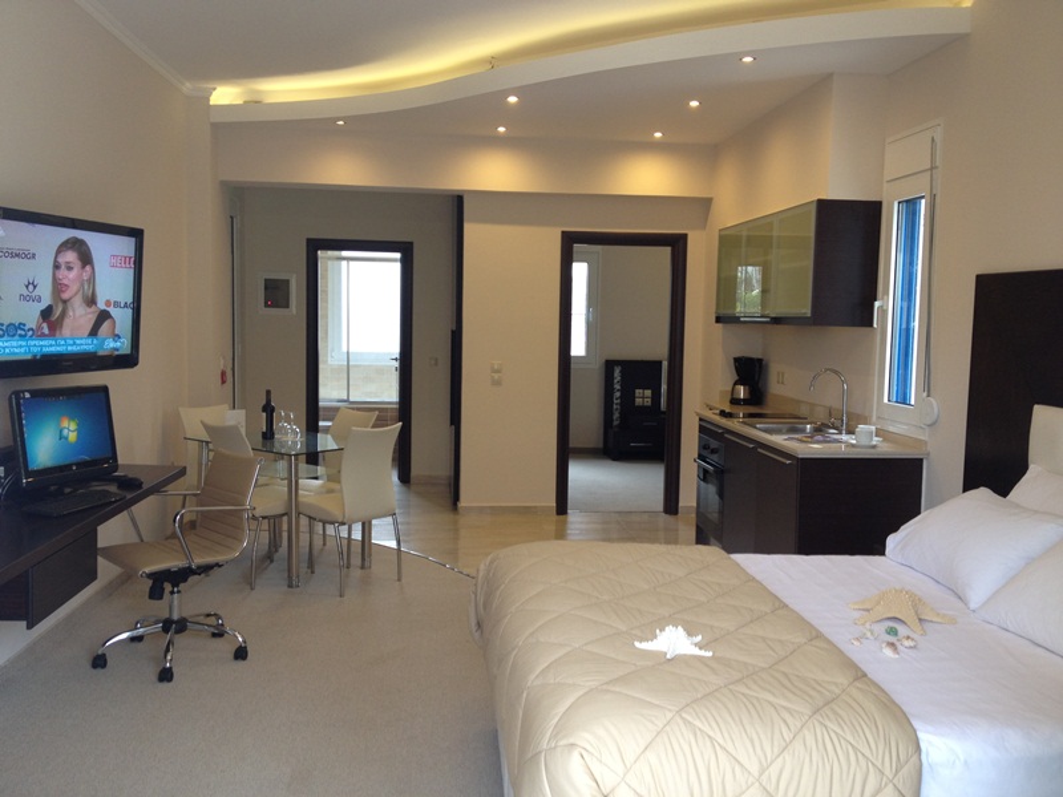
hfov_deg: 52.6
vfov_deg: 40.7
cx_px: 532
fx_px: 1075
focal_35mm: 35
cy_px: 398
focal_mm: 4.28
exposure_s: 1/20
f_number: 2.4
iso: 64
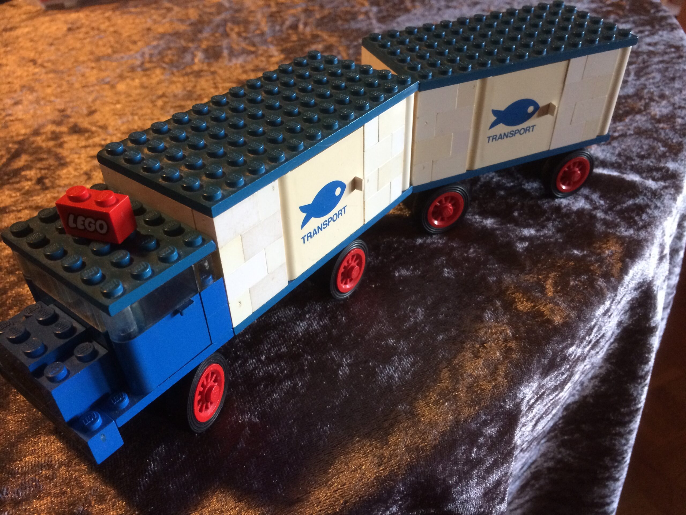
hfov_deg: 61.7
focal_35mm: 29
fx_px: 575
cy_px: 258
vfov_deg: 48.2
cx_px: 343
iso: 250
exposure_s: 1/20
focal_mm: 4.15
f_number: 2.2
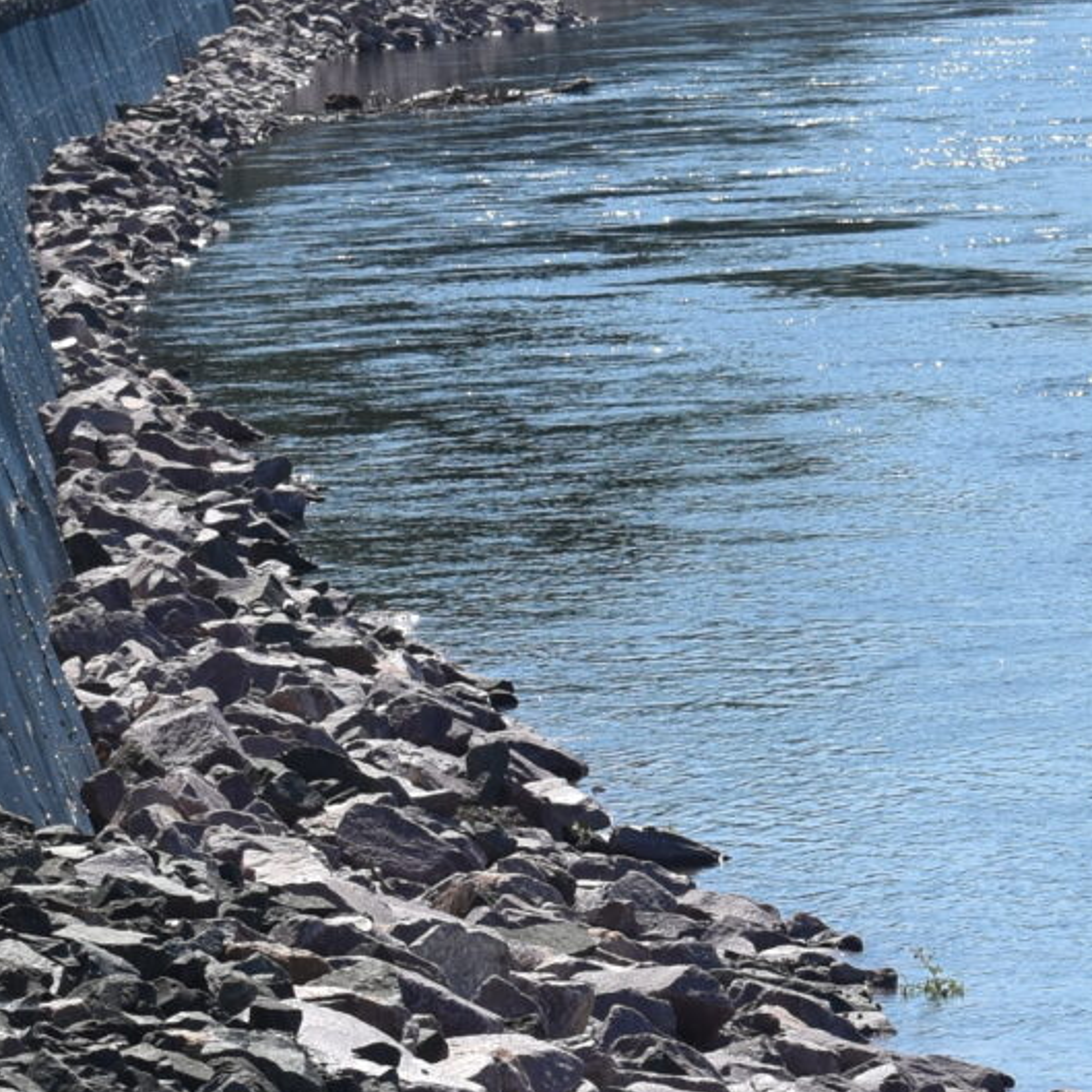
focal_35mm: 339
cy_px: 441
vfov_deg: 5.2
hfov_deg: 5.2
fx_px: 12101
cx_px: 817
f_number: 9
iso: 100
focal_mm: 55
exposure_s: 1/320
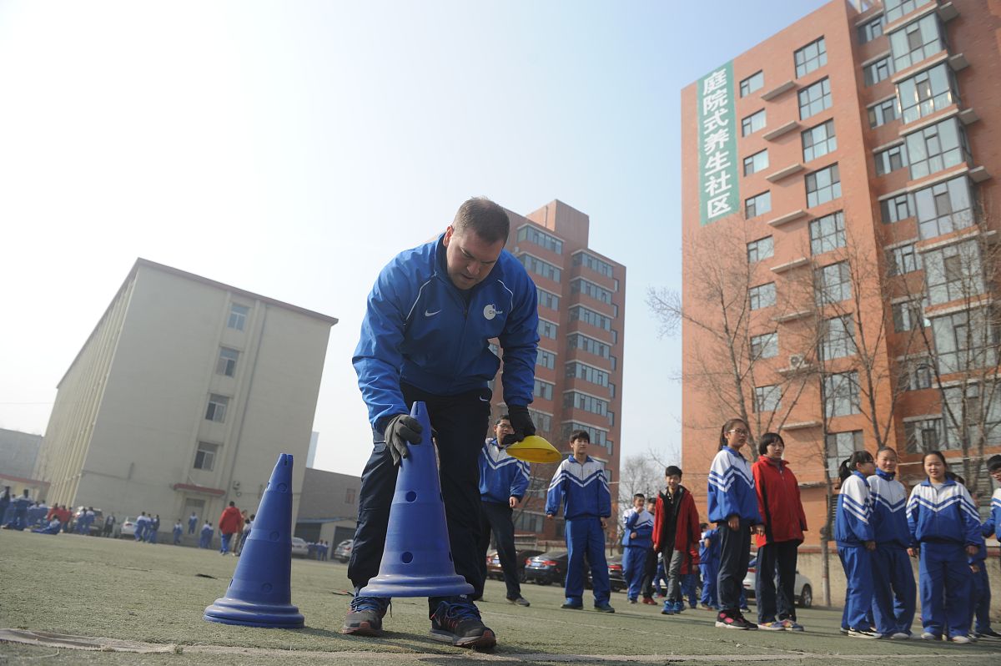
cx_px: 500
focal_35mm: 24
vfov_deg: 53.1
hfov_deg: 73.8
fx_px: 667
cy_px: 333
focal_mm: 24
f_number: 5
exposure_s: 1/1250
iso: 250
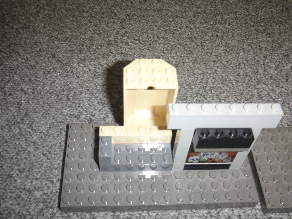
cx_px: 146
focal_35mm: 38
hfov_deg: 49.0
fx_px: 321
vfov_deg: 37.7
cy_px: 110
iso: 100
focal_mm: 6.66
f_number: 3.9
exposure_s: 1/40
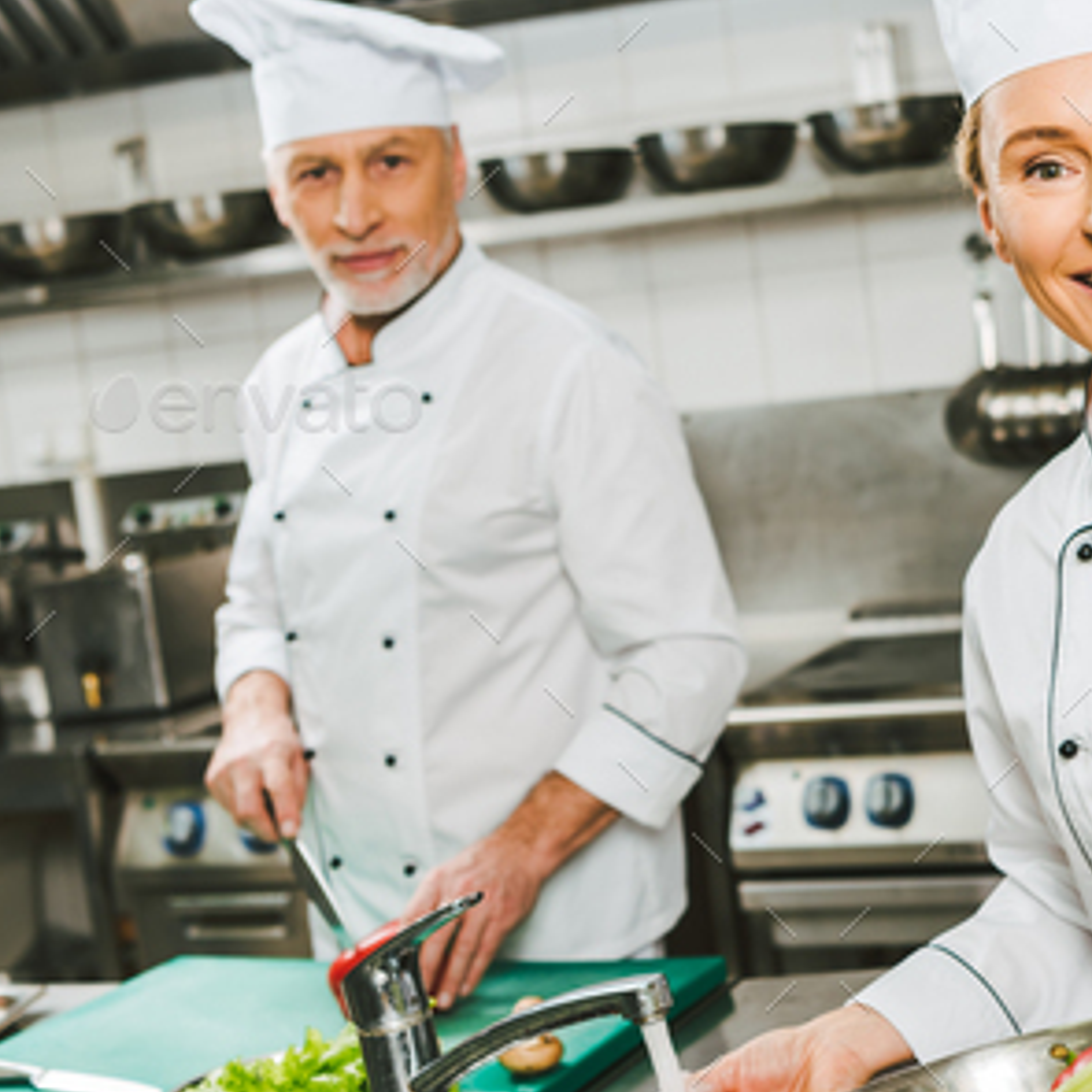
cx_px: 800
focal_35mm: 68
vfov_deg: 25.4
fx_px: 2427
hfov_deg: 25.1
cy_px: 577
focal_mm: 40
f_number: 3.5
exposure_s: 1/200
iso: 80
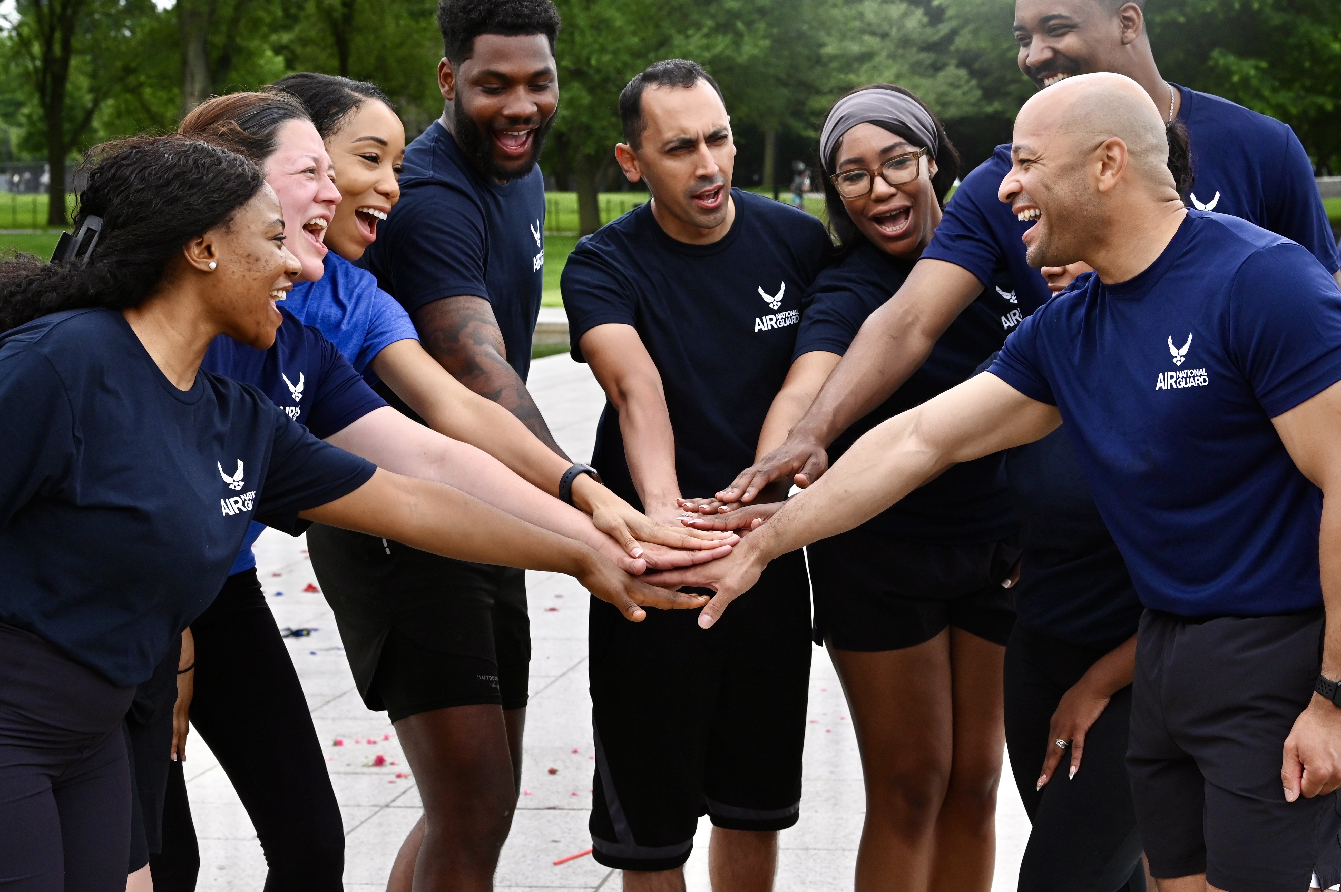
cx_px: 687
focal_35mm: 81
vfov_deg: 16.8
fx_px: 3015
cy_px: 451
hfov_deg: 25.1
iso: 1600
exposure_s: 1/400
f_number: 9
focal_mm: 70
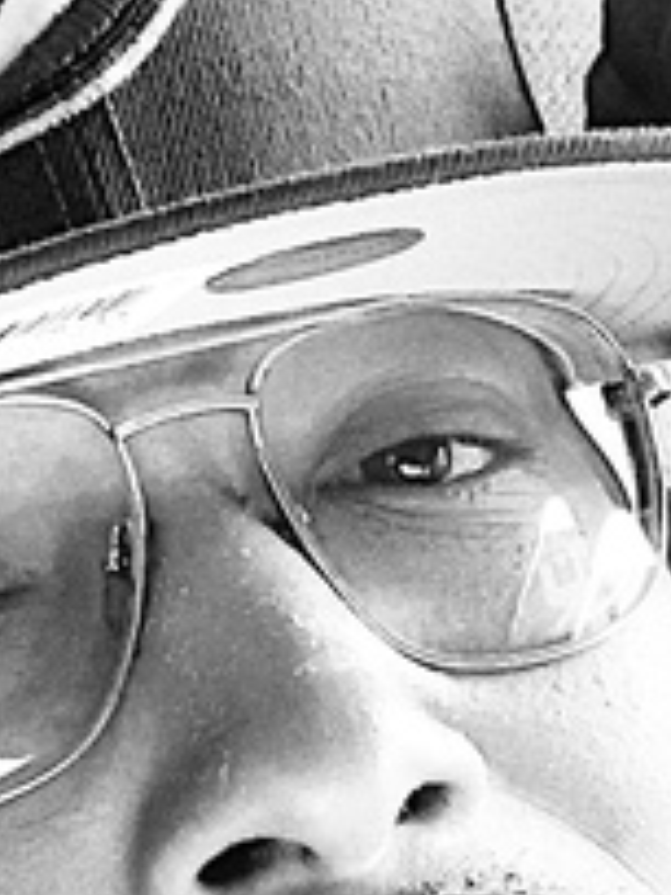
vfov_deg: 13.4
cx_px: 489
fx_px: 3748
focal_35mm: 145
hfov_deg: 10.2
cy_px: 939
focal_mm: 2.87
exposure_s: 1/29
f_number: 2.2
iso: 400
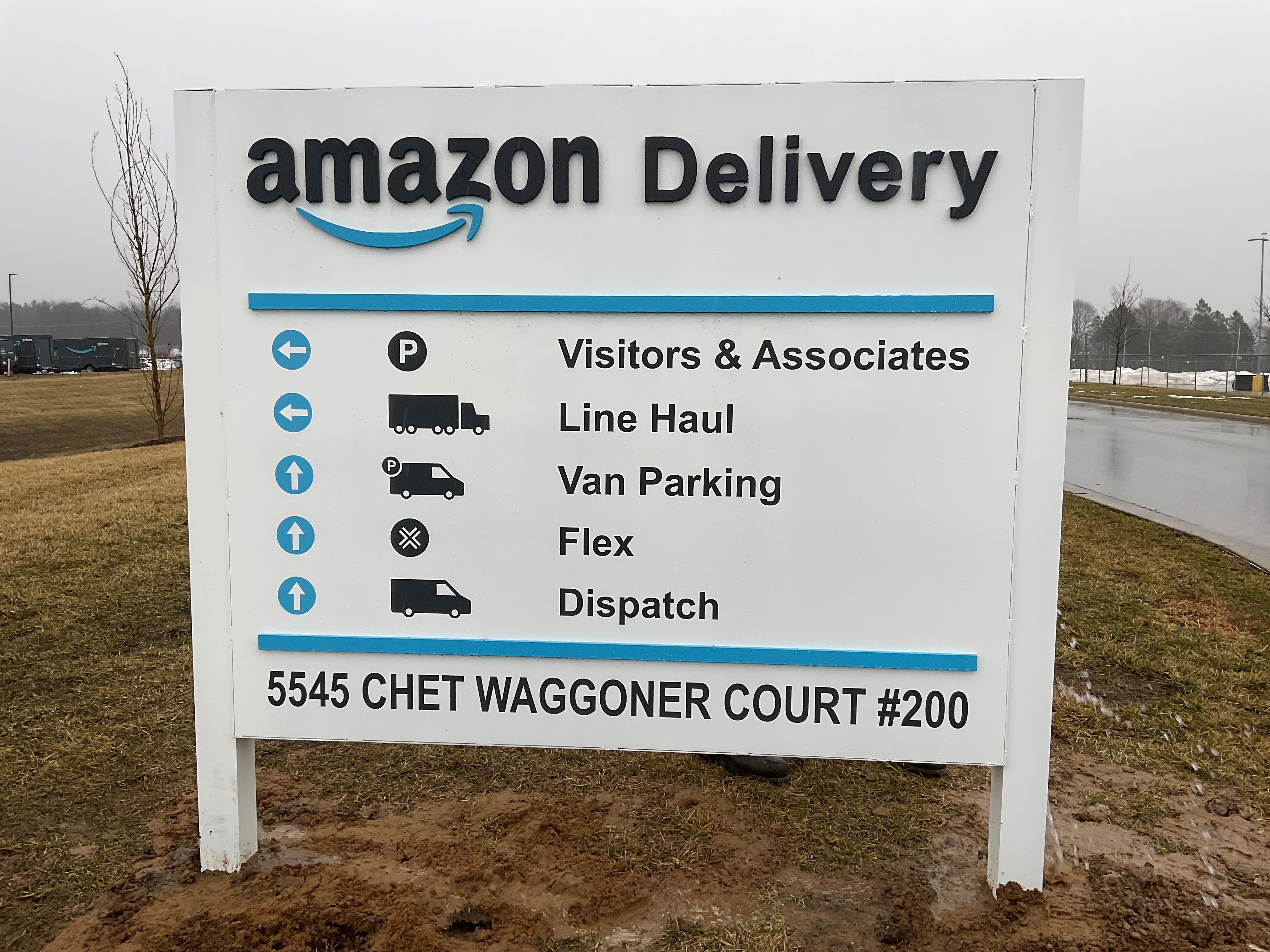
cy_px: 476
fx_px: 1064
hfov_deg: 61.7
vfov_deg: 48.2
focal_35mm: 29
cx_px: 635
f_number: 1.8
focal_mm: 3
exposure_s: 1/198
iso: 16
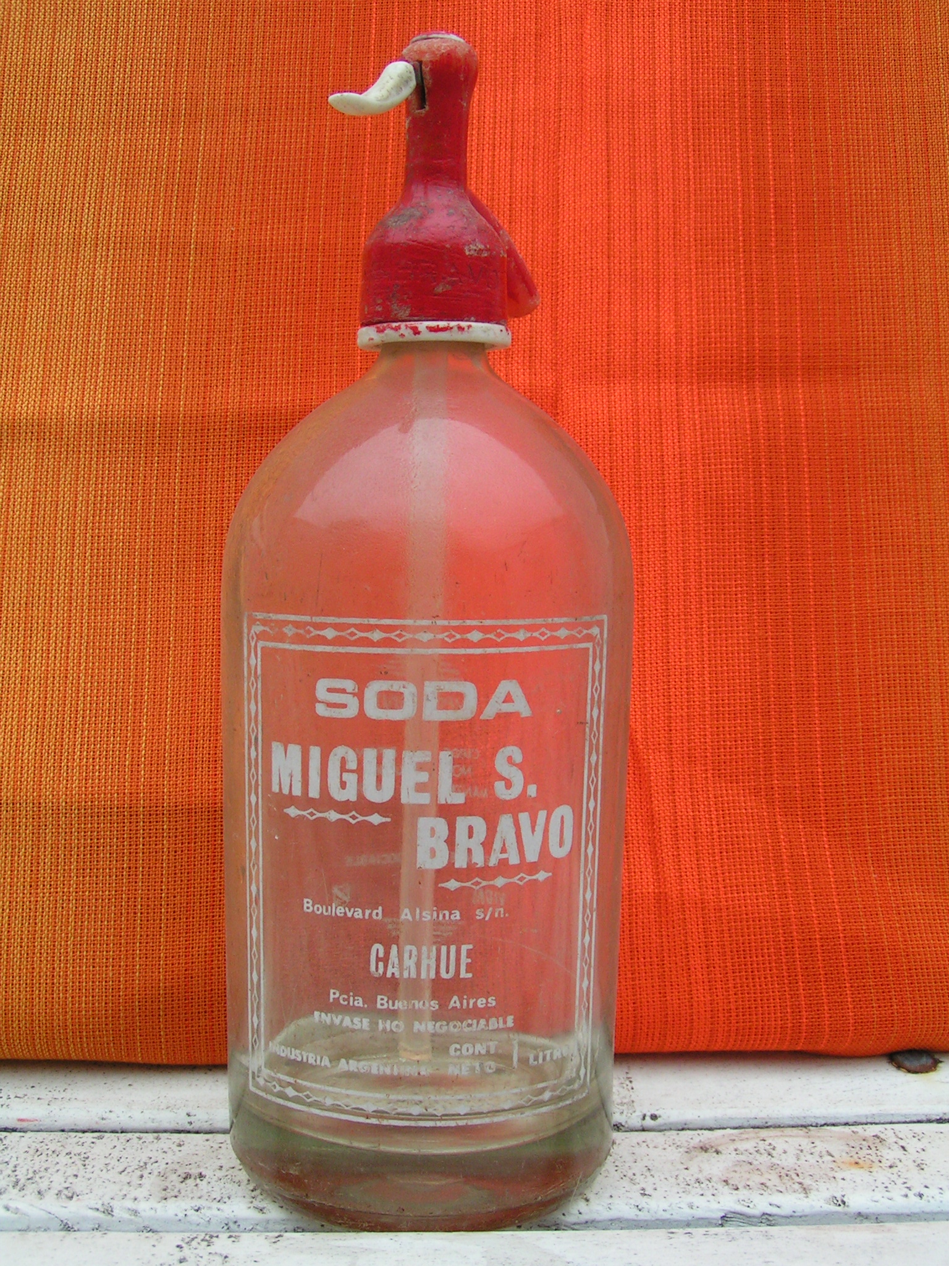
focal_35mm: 43
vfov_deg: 43.9
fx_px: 1572
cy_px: 633
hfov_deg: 33.6
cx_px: 474
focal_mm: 6.6
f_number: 4.5
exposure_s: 1/125
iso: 100
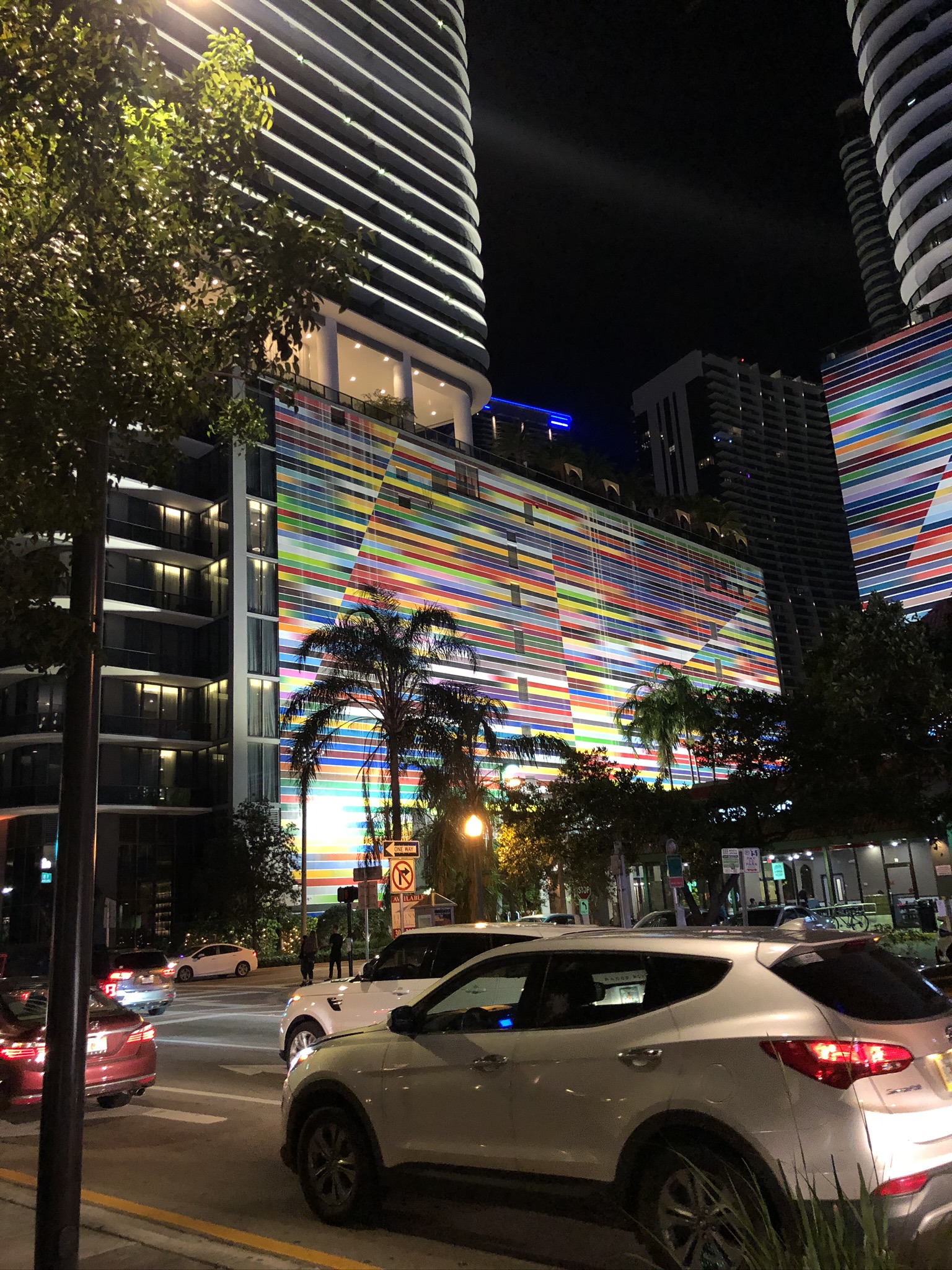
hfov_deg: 49.7
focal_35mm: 28
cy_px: 635
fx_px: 1027
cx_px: 476
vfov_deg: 63.4
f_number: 1.8
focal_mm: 4
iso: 100
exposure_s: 1/13
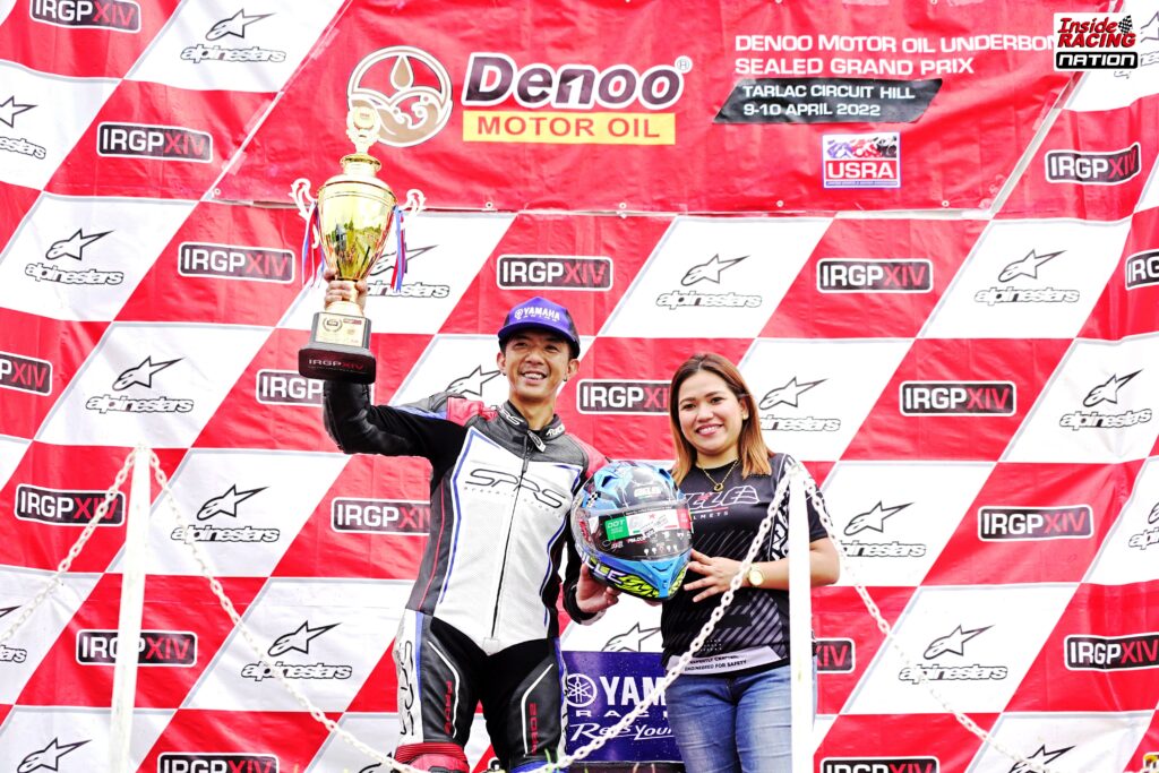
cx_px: 580
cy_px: 386
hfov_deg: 21.5
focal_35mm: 95
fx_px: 3059
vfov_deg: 14.4
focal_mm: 95
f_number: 4
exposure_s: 1/800
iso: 400
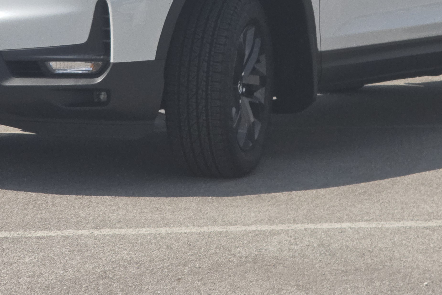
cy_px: -51
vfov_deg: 8.8
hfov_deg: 13.2
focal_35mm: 155
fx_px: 1903
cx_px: 241
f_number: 2.4
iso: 50
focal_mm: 7.9
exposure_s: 1/2890
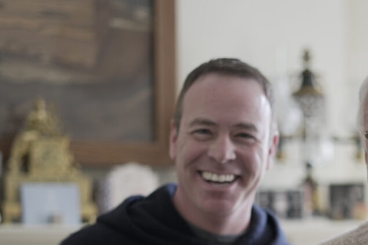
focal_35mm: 121
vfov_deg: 11.1
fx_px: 1236
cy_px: 282
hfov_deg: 16.7
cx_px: 343
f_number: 1.8
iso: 800
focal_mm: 50
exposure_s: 1/160
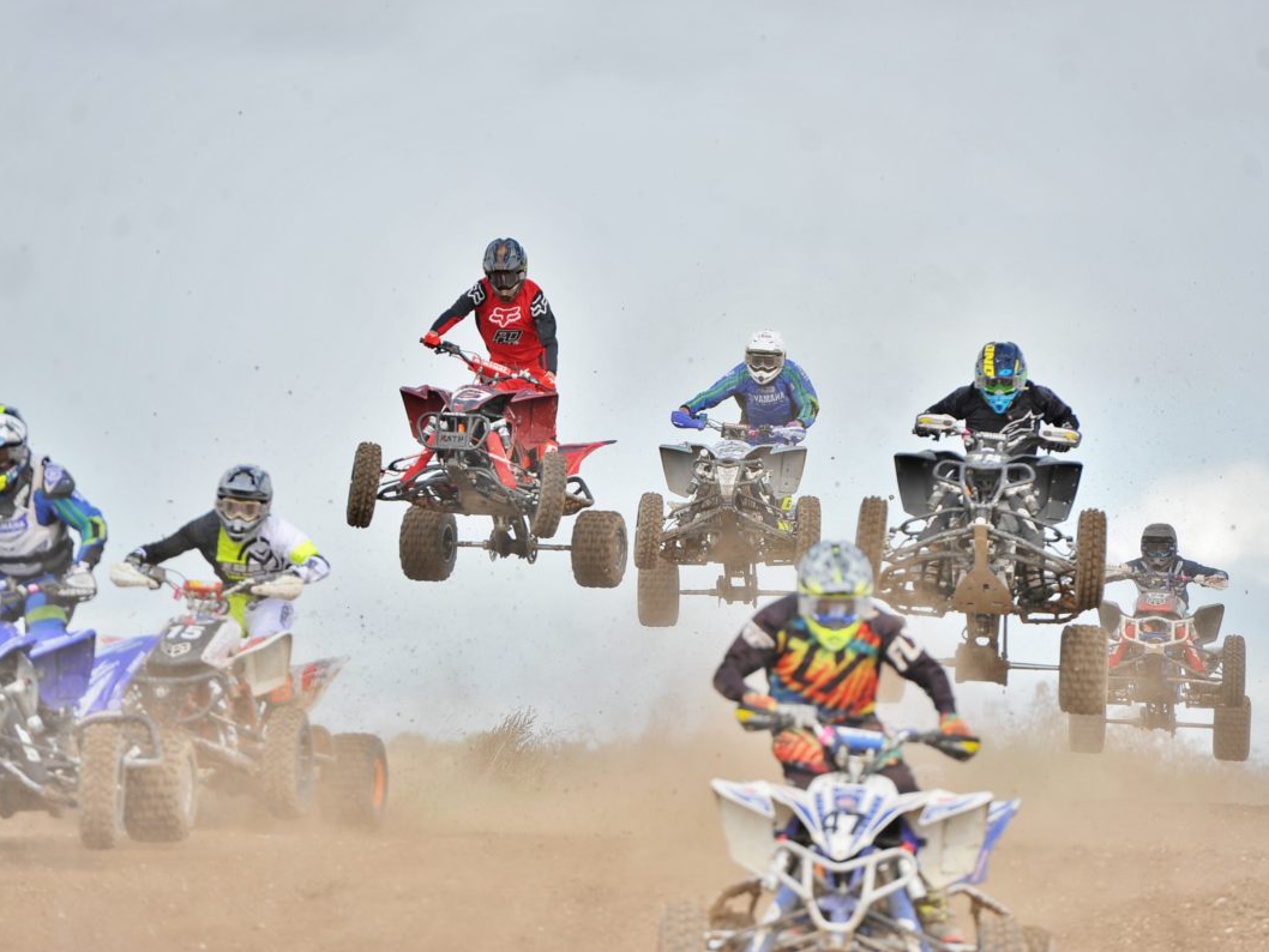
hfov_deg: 9.1
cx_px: 658
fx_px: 7994
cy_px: 474
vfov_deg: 6.8
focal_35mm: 218
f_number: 4.5
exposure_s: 1/1000
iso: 200
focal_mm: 200
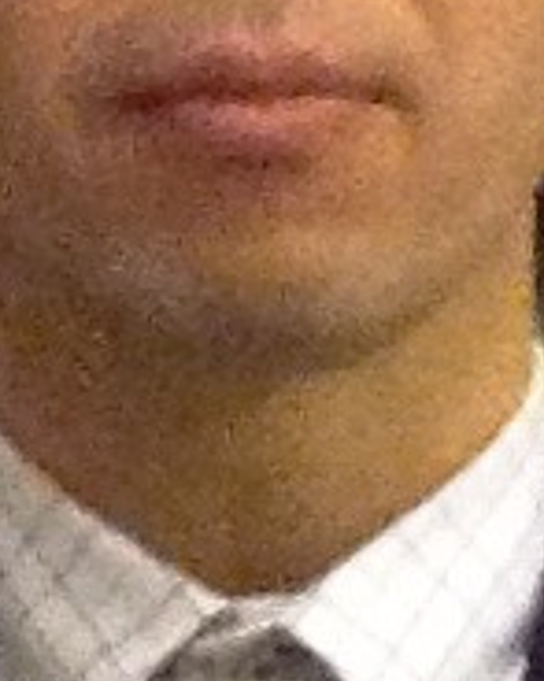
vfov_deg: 18.7
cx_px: 265
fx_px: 2034
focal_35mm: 101
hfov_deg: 15.2
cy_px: 76
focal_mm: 3.3
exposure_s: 1/20
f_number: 2.4
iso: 250
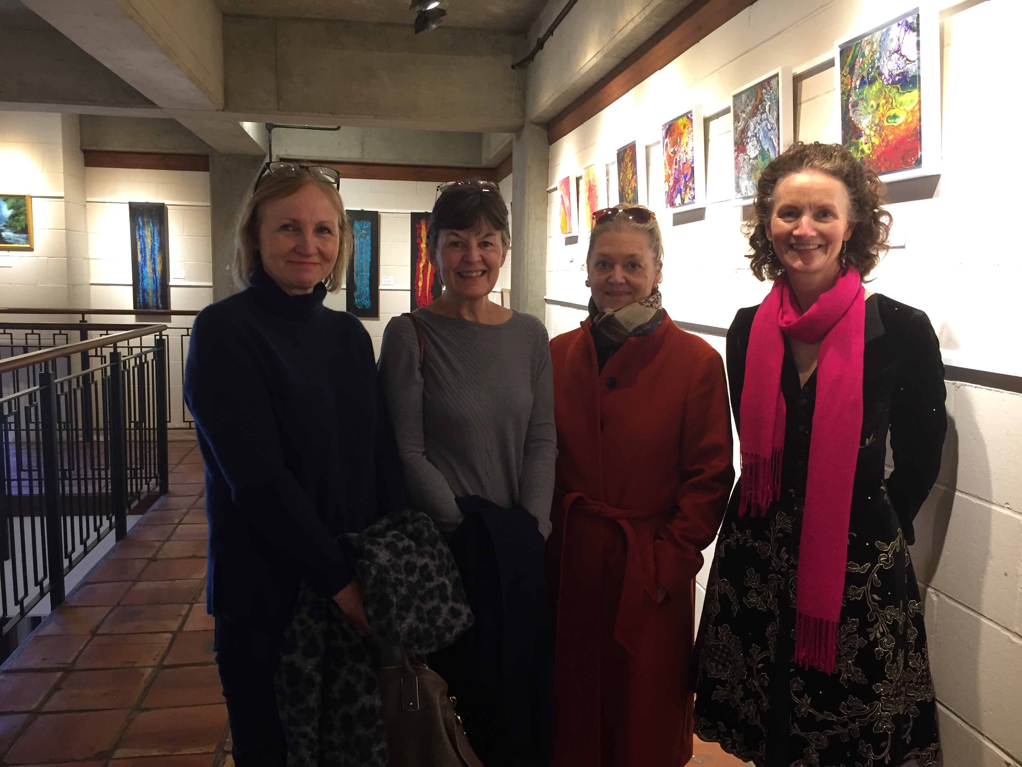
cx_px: 511
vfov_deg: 48.2
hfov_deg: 61.7
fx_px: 856
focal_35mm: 29
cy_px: 384
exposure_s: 1/33
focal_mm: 4.15
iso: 160
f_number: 2.2
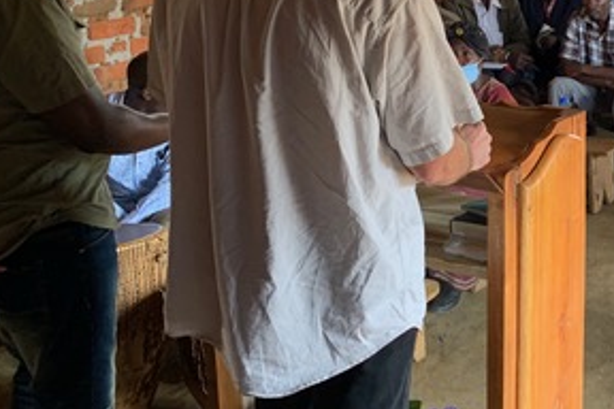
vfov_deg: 22.4
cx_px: 655
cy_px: 107
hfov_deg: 30.3
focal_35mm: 60
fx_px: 1023
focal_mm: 4.25
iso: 125
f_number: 1.8
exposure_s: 1/60
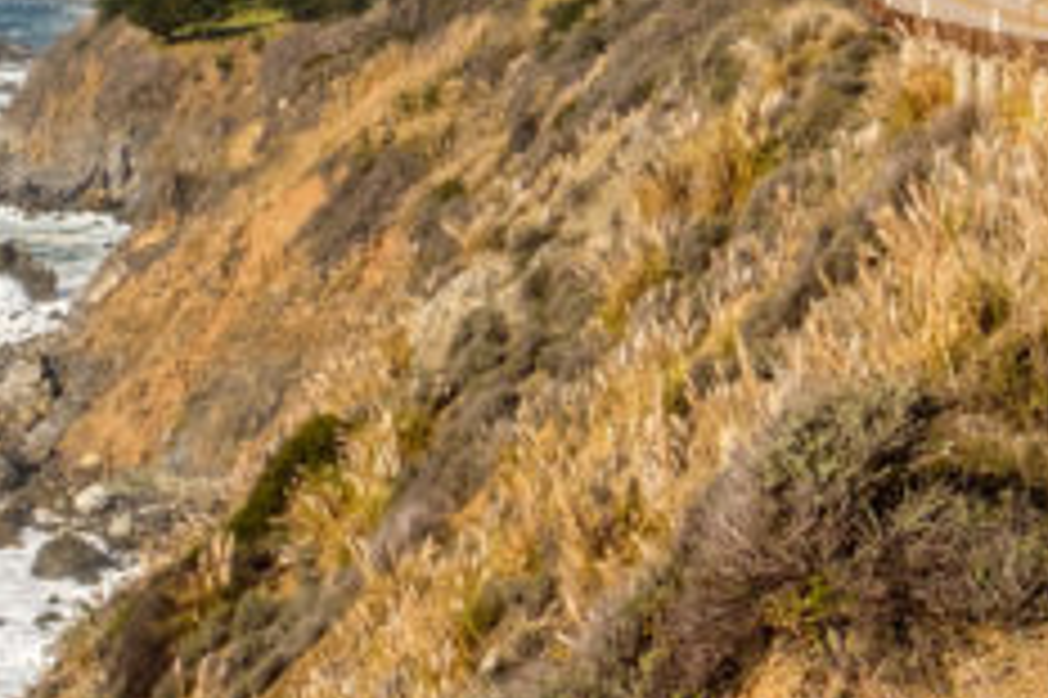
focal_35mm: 103
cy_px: -182
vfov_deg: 12.9
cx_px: 625
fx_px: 2996
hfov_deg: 19.8
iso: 400
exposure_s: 1/220
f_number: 8
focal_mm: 16
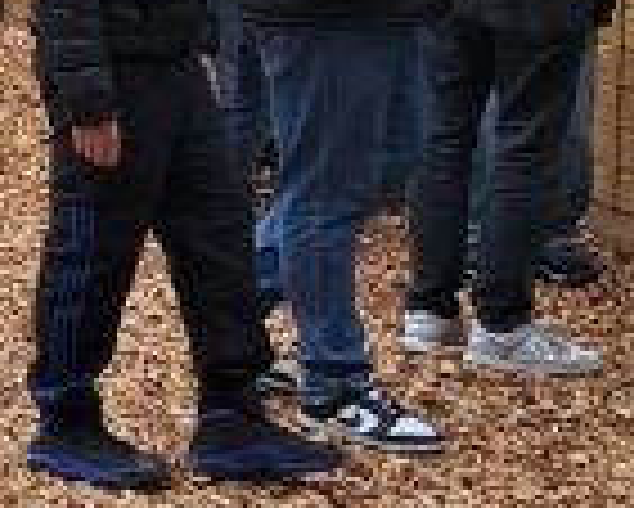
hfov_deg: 9.8
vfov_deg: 9.0
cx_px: -980
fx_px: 3192
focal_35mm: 170
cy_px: -139
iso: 50
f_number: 1.8
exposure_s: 1/100
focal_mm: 5.23
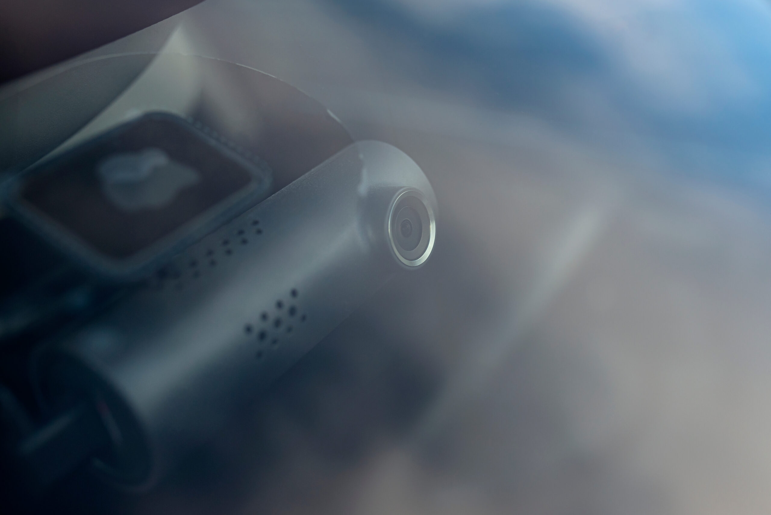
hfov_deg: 54.4
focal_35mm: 35
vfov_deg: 37.9
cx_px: 386
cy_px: 258
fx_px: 750
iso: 200
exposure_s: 1/400
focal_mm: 35
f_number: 4
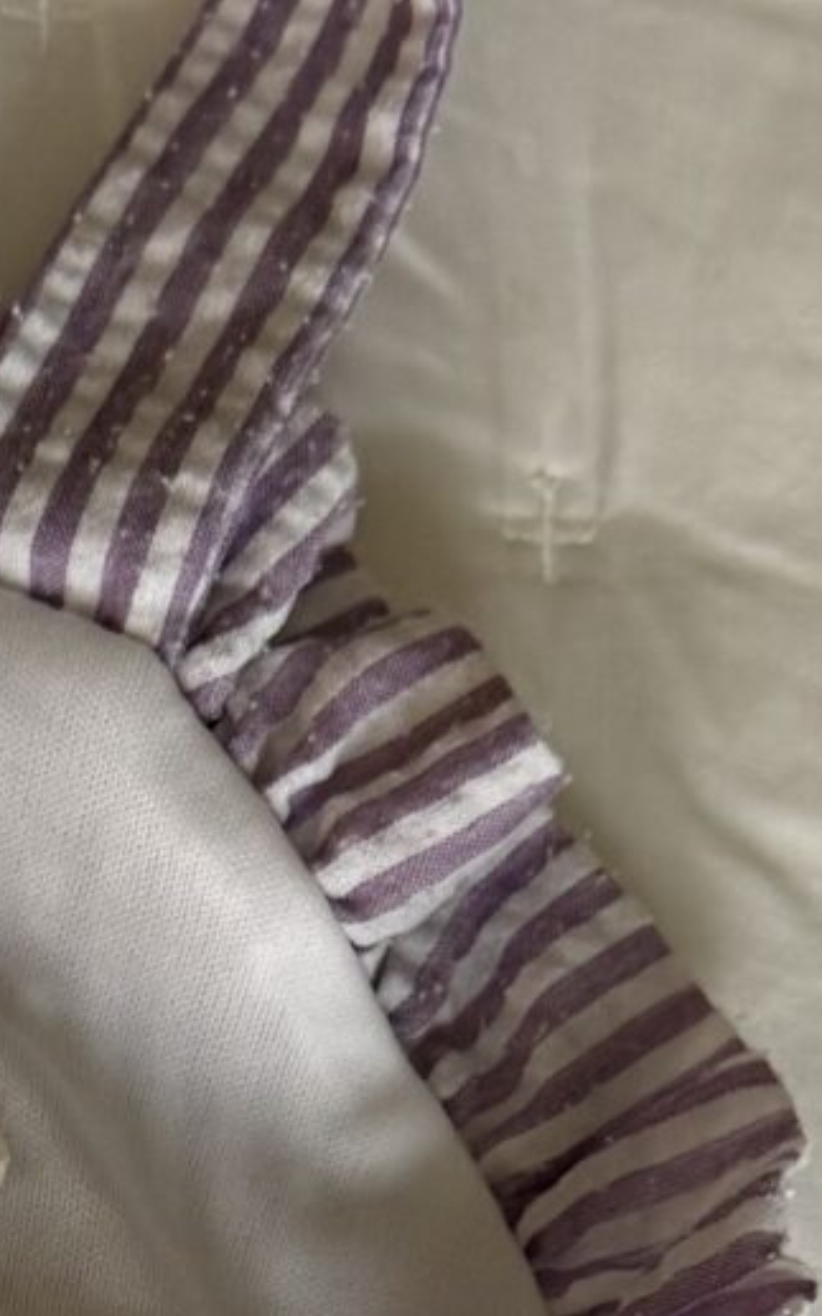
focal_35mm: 126
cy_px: 1792
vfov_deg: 15.6
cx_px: -79
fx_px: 4518
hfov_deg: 10.3
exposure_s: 1/120
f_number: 1.78
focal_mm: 6.76
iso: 200
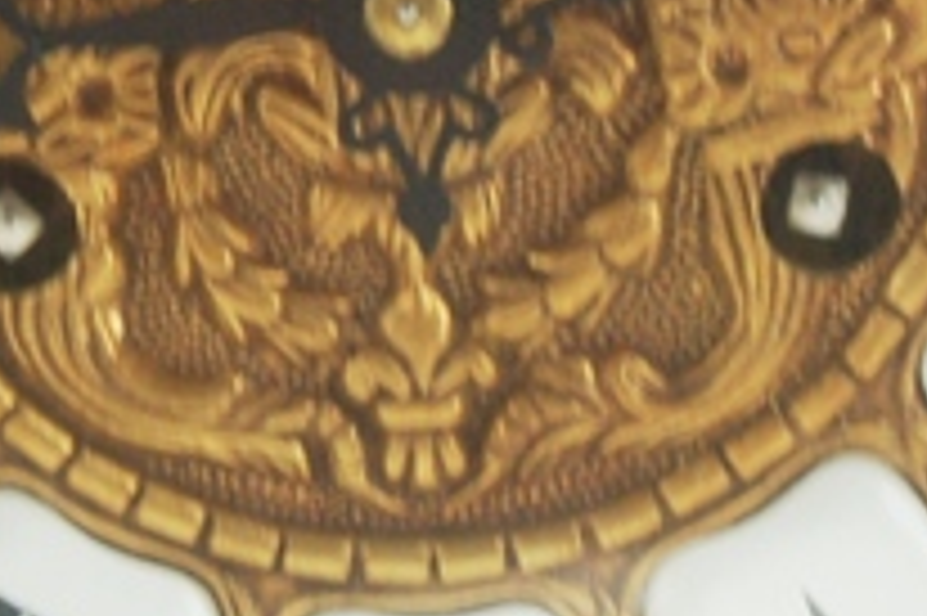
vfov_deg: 4.6
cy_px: -180
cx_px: 243
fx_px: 7595
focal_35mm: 295
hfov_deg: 7.0
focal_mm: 45
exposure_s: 1/50
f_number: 5.3
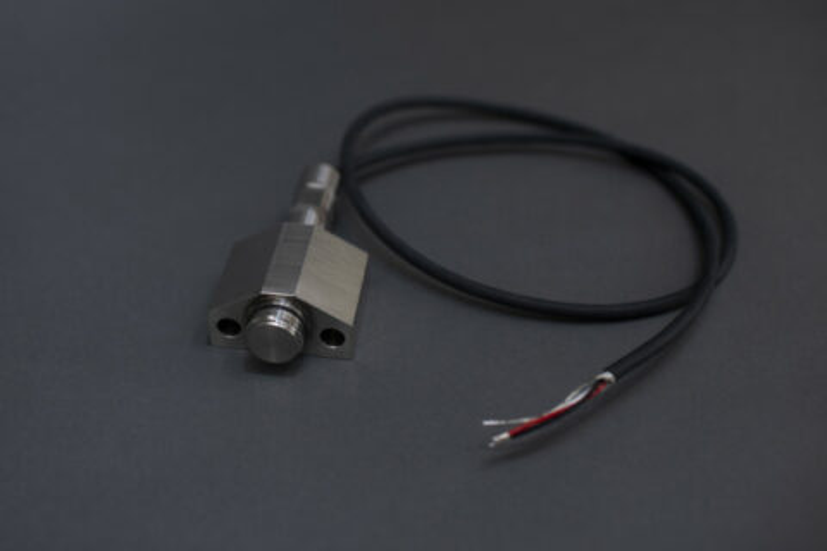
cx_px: 414
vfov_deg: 37.9
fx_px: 804
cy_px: 276
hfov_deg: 54.4
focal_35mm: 35
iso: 64
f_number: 2.5
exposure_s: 1/60
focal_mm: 35
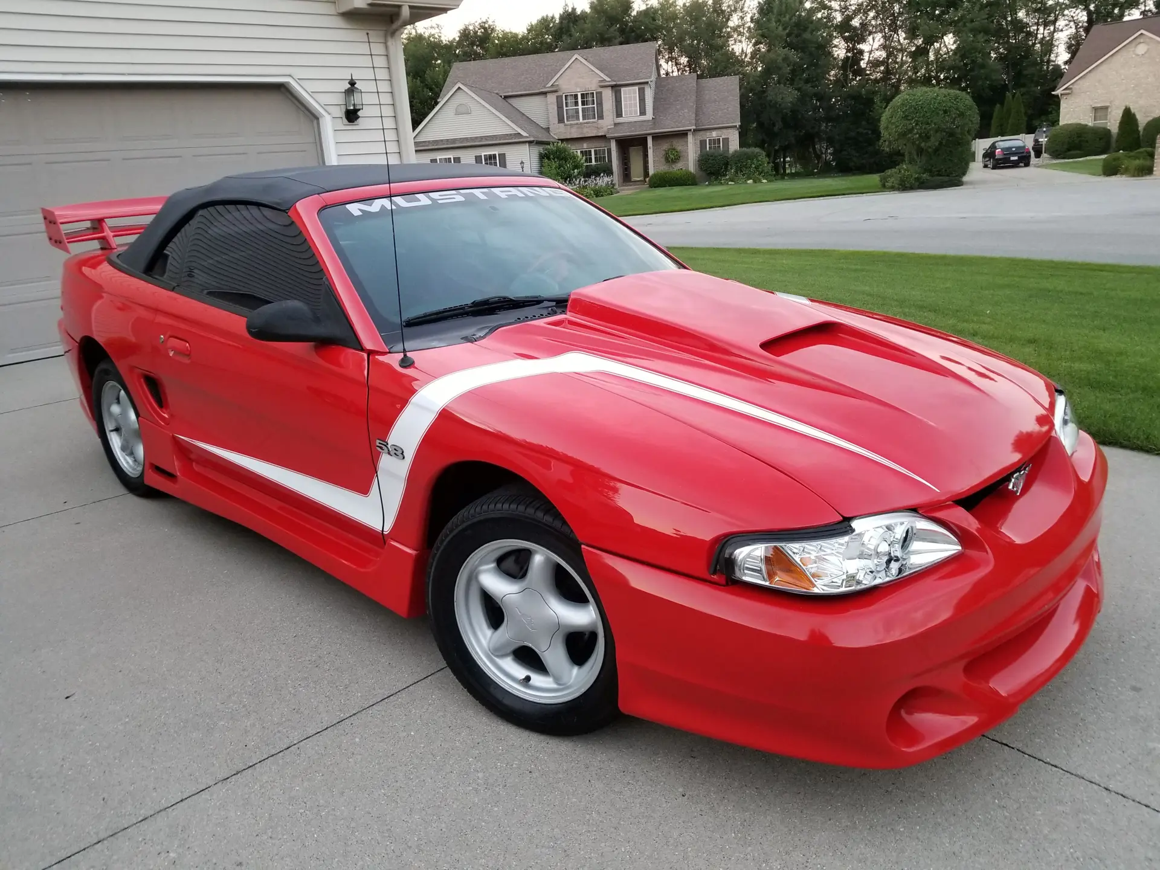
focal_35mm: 26
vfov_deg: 53.1
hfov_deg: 67.3
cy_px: 435
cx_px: 580
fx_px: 871
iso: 160
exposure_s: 1/30
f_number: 1.7
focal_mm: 4.25
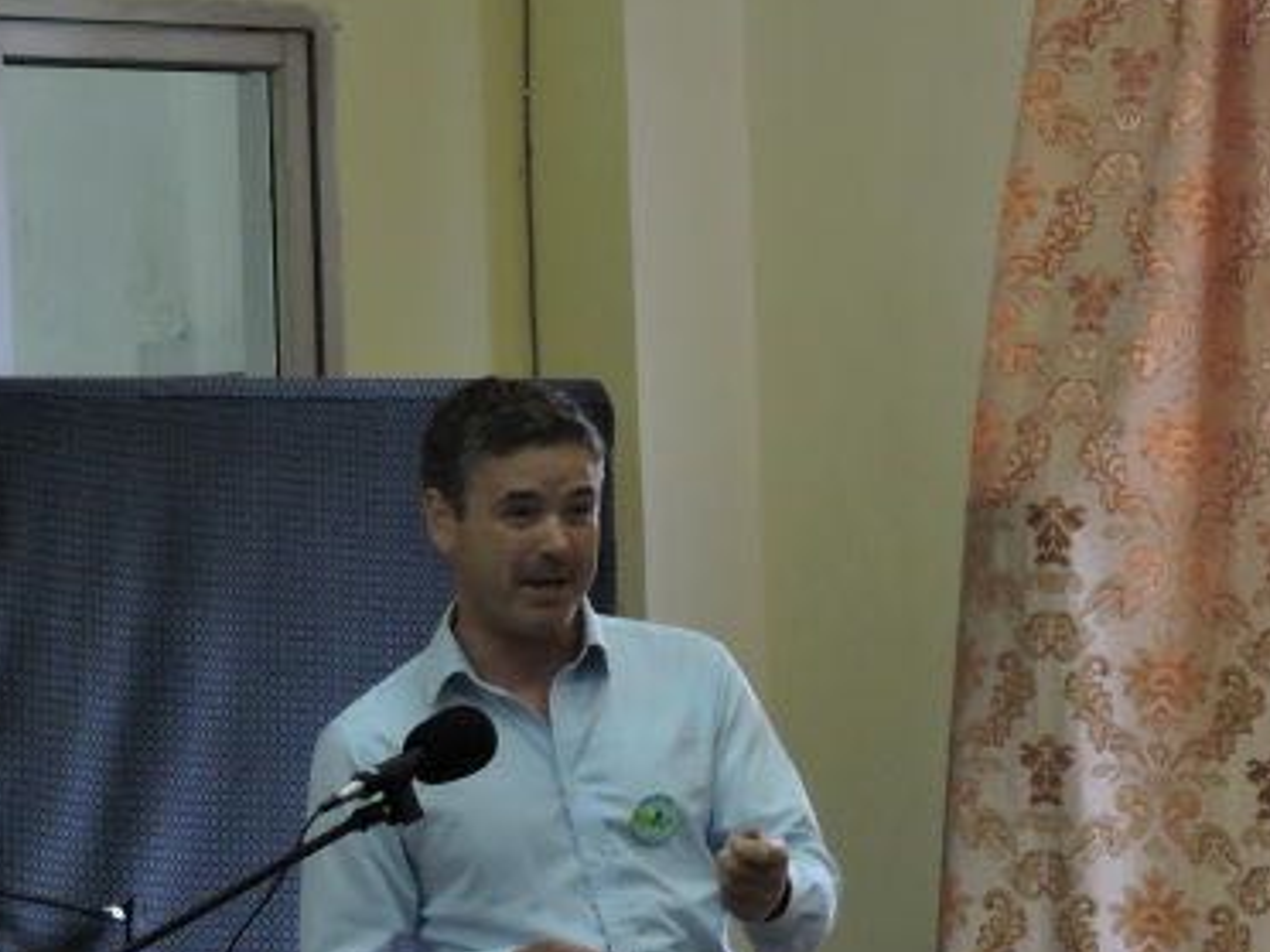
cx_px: 983
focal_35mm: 258
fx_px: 9466
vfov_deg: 5.8
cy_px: 549
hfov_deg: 7.7
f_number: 4.2
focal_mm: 21.4
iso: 720
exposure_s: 1/25
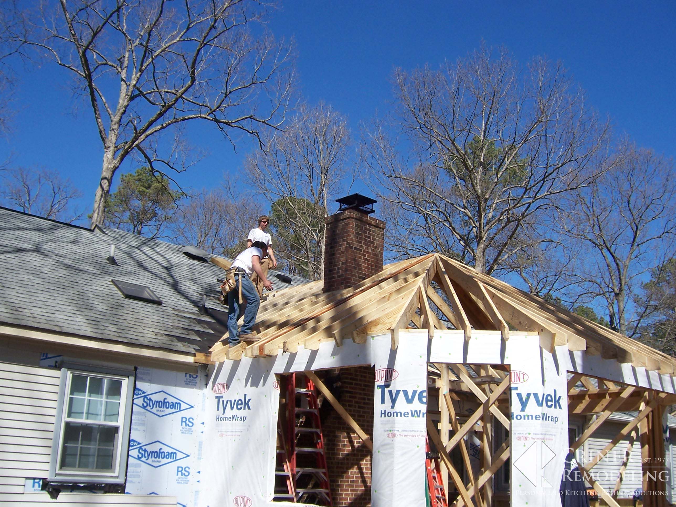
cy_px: 254
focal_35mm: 36
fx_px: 703
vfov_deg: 39.7
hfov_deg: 51.4
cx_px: 338
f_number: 4.5
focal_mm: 6.2
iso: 80
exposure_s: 1/500
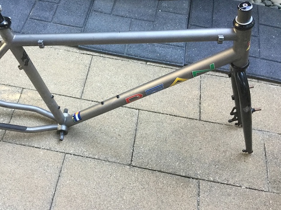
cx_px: 108
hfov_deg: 46.4
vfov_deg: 35.9
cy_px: 87
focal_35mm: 40
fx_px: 325
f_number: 2.4
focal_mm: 3.3
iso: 100
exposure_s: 1/30
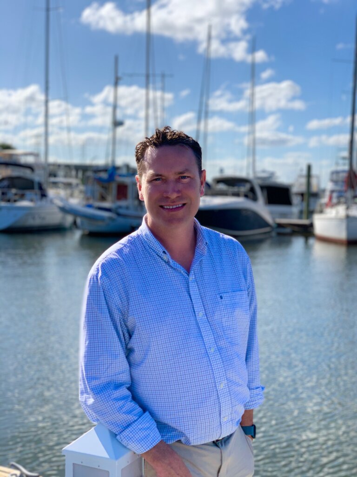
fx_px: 715
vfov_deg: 36.8
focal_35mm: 52
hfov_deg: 28.0
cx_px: 178
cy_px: 238
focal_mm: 6
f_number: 2.4
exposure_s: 1/2083
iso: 16
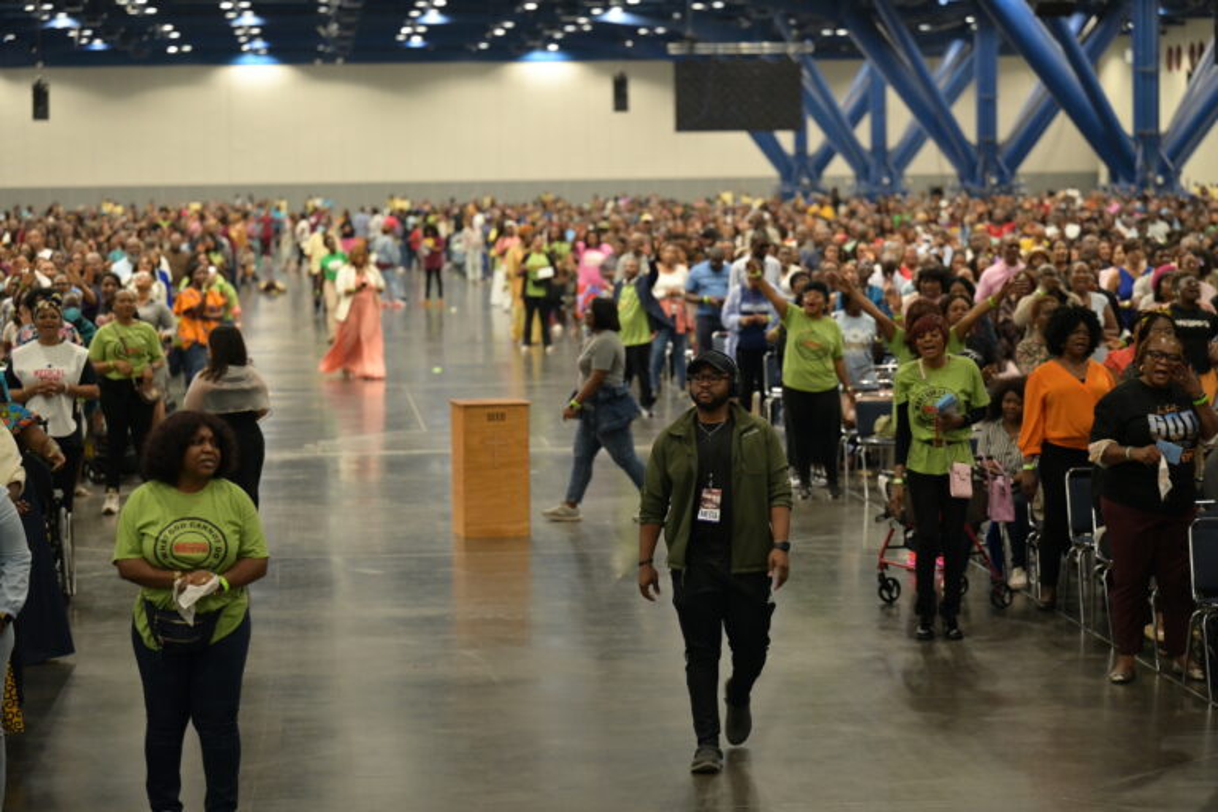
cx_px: 609
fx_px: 3248
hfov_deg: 21.2
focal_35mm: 96
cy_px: 406
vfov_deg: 14.3
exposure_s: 1/160
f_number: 2.8
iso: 1600
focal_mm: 96
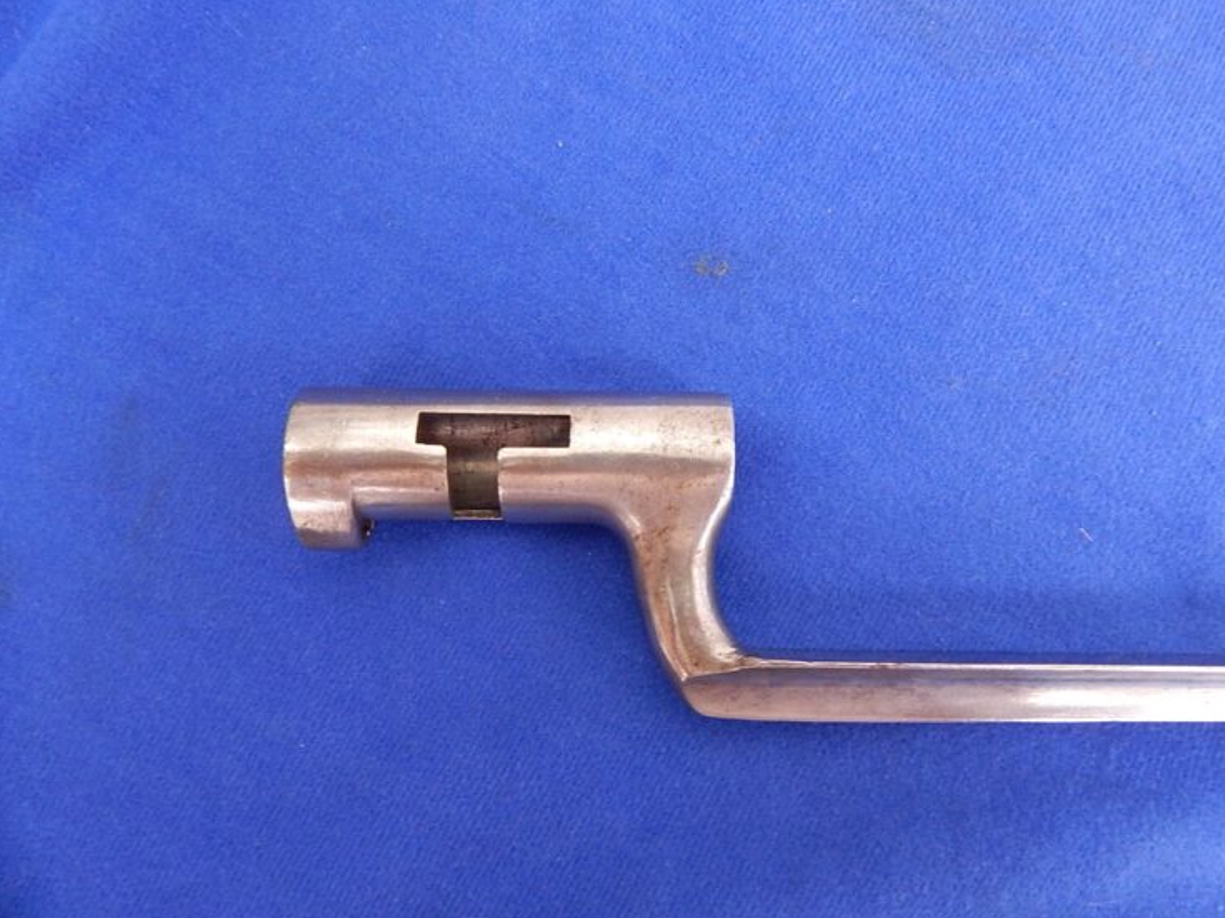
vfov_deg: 58.9
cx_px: 628
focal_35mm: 23
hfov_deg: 73.9
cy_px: 475
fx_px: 814
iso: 400
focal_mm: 4
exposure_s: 1/8
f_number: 3
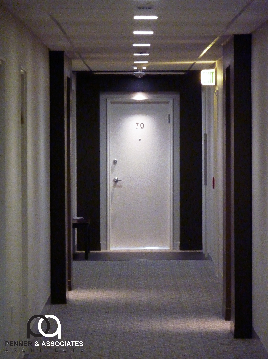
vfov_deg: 9.4
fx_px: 2174
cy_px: 180
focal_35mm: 210
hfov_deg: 7.1
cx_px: 134
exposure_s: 1/40
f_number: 4.6
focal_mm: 34.4
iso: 800
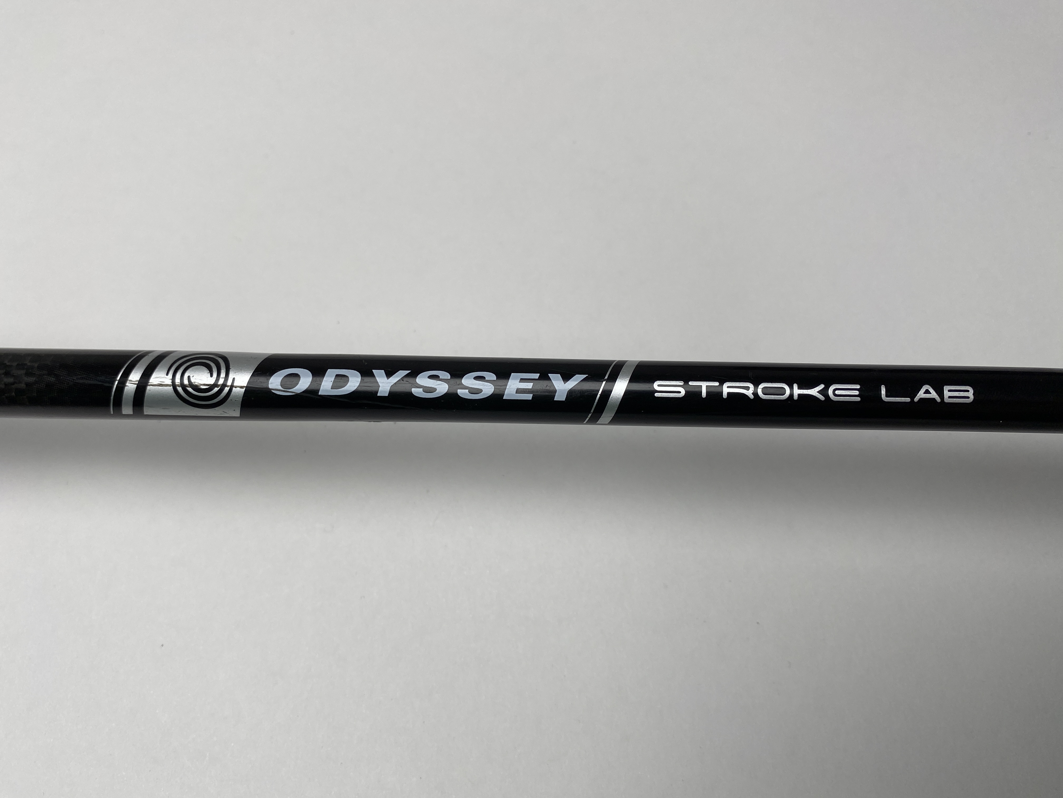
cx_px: 532
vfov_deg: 53.1
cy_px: 399
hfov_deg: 67.3
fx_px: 798
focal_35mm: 26
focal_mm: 4.25
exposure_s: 1/417
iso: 32
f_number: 1.8
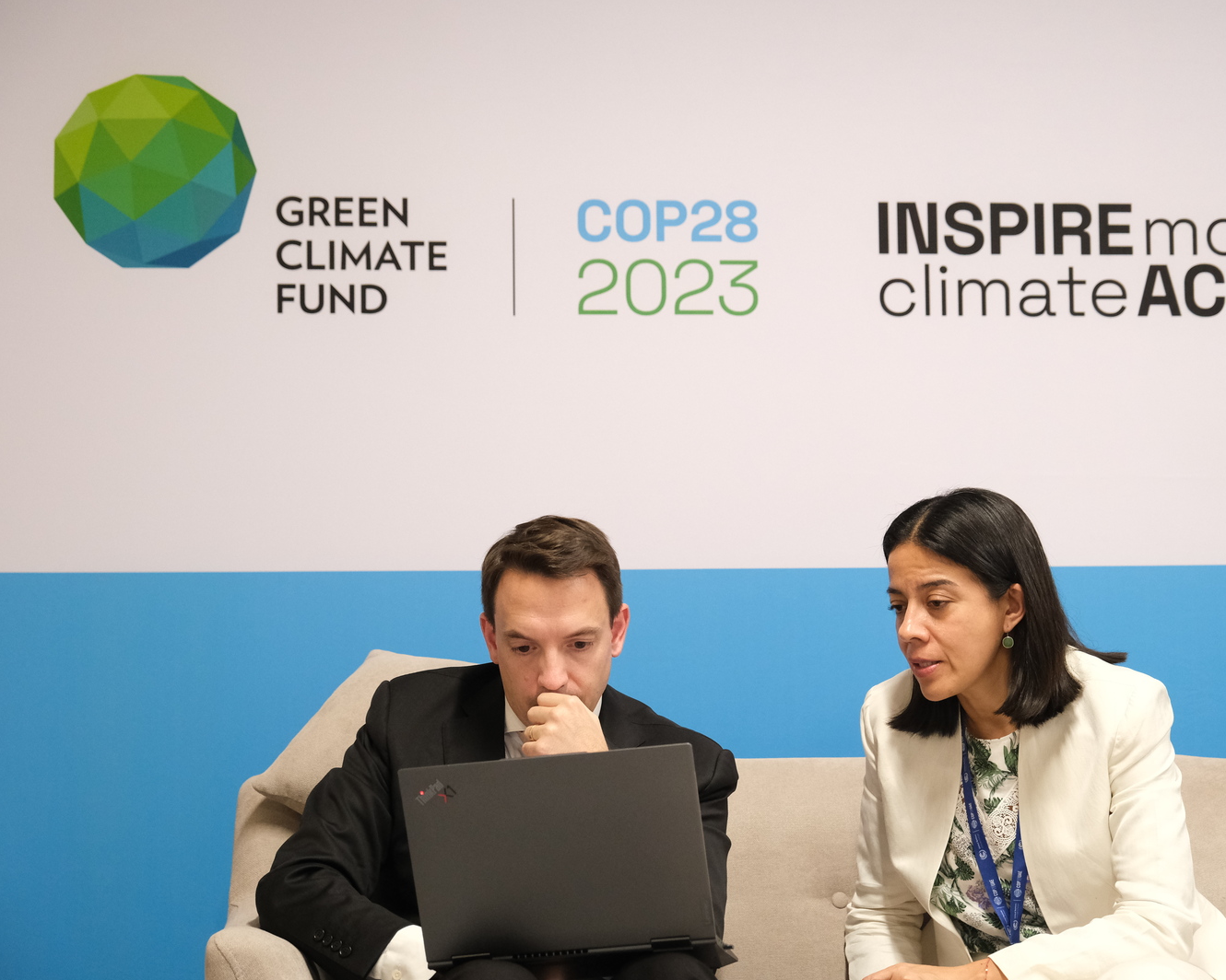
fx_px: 2540
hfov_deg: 27.1
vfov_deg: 21.9
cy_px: 490
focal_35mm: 70
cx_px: 697
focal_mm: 41.4
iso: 2500
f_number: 2.8
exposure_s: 1/125
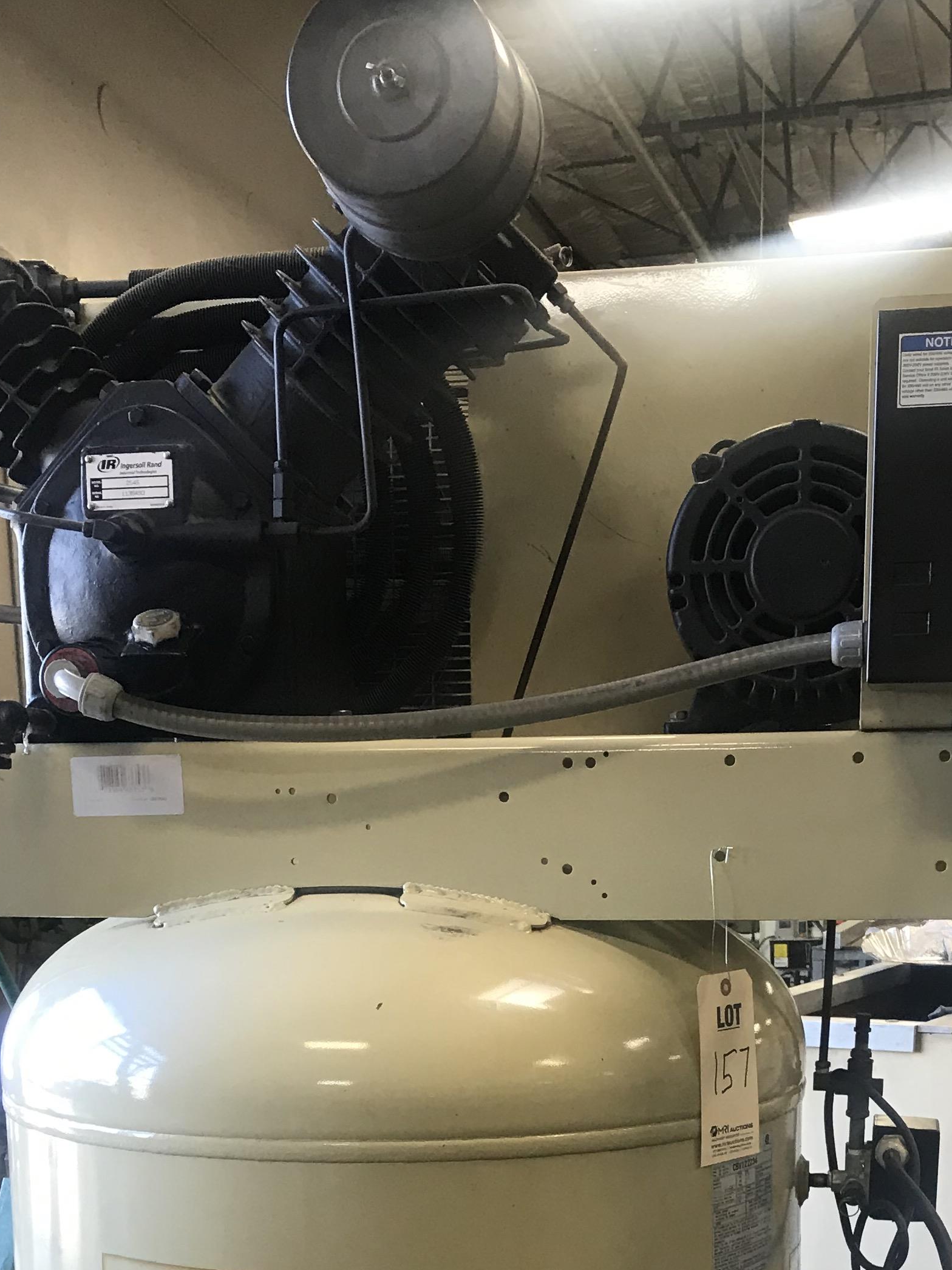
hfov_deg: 27.0
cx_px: 462
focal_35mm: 54
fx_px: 1980
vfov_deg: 33.4
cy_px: 1175
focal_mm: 3.99
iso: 25
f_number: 1.8
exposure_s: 1/30
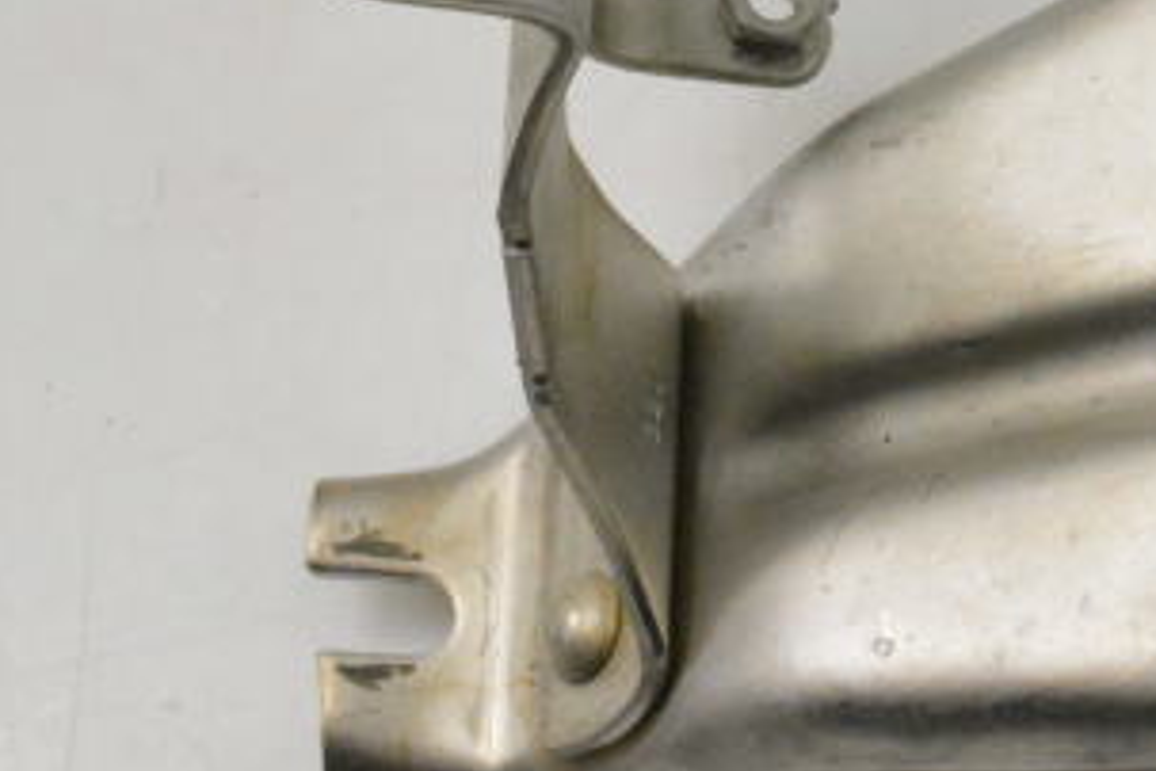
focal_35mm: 152
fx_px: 4881
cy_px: -210
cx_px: 1145
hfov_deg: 13.3
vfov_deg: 8.9
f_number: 11
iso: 6400
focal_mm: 30
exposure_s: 1/500
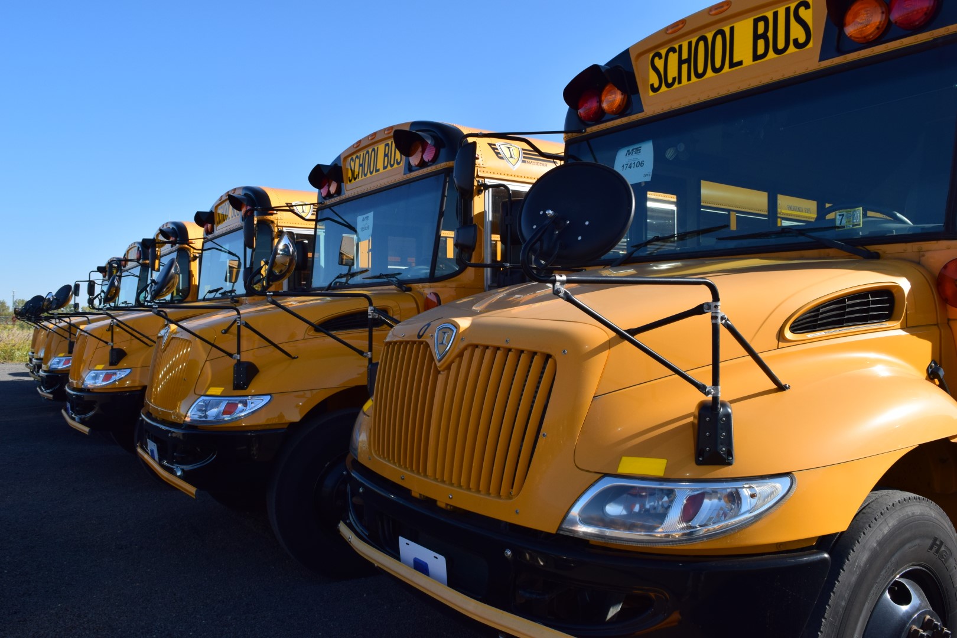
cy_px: 319
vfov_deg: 47.9
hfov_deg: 67.4
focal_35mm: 27
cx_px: 478
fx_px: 718
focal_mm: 18
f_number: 11
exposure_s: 1/500
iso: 400
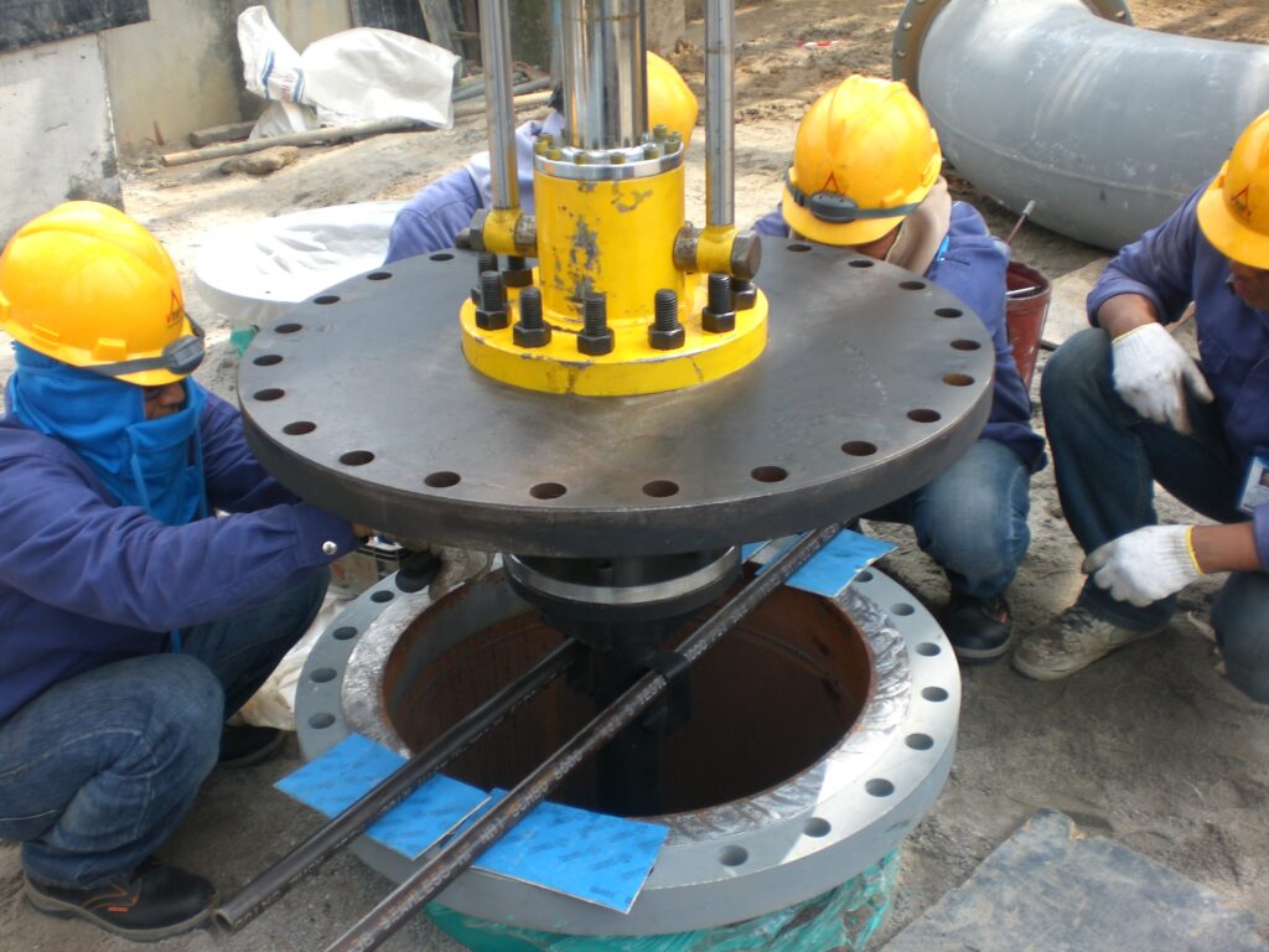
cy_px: 476
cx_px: 634
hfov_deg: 49.0
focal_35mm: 38
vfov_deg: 37.7
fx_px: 1393
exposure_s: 1/250
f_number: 3.1
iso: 50
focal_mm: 6.3
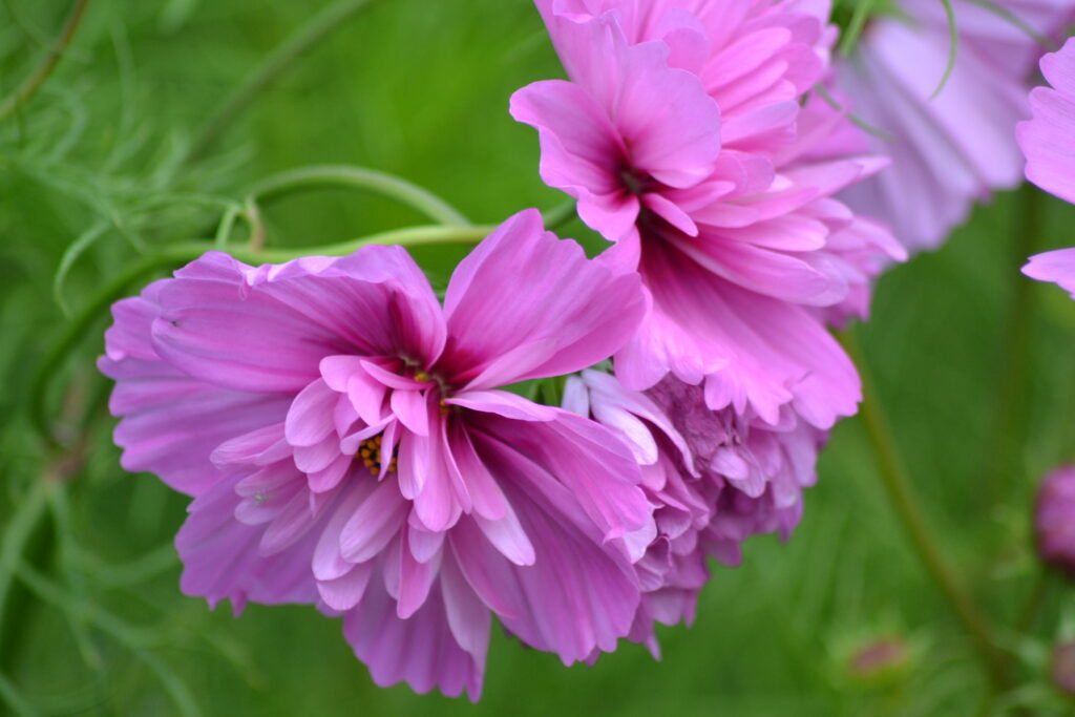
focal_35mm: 315
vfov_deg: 4.4
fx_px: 9407
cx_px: 538
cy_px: 358
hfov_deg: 6.5
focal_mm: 210
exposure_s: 1/500
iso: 450
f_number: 4.8
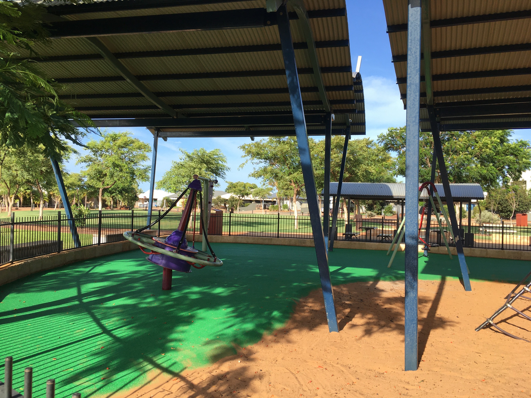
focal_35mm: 29
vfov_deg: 48.2
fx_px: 445
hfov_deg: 61.7
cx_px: 266
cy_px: 199
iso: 25
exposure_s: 1/785
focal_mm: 4.15
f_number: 2.2
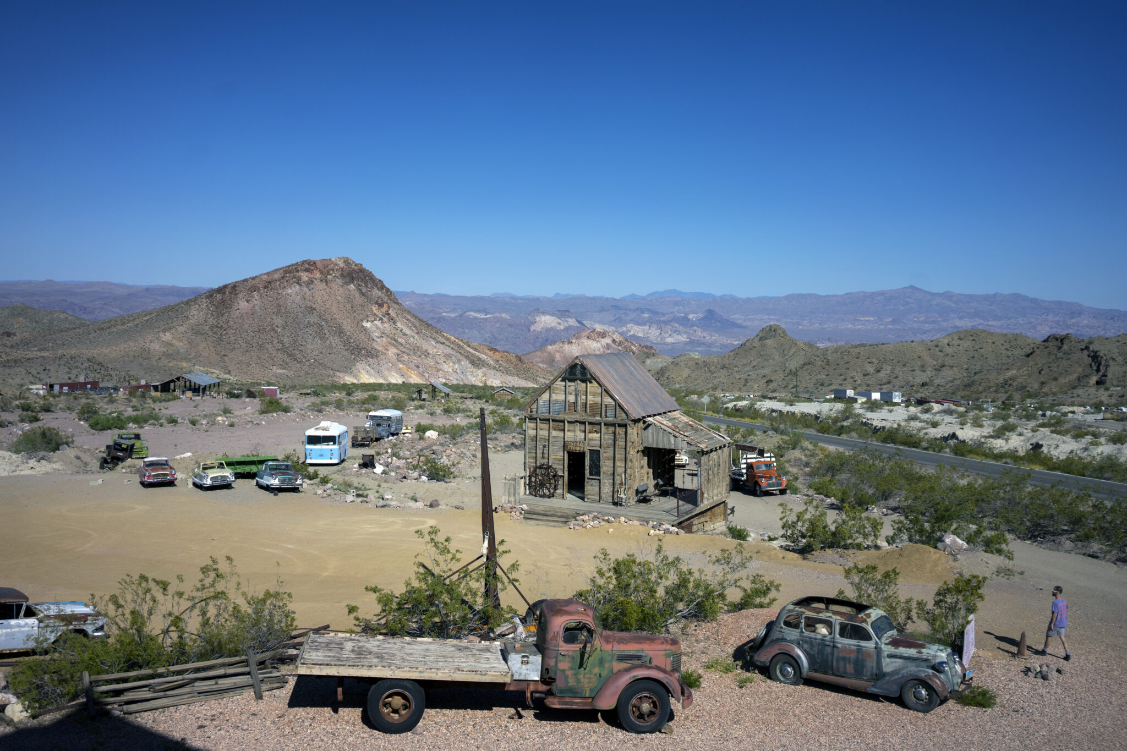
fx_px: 1096
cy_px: 376
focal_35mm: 35
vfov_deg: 37.8
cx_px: 564
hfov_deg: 54.4
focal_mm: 35
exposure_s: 1/5000
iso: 160
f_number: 3.2
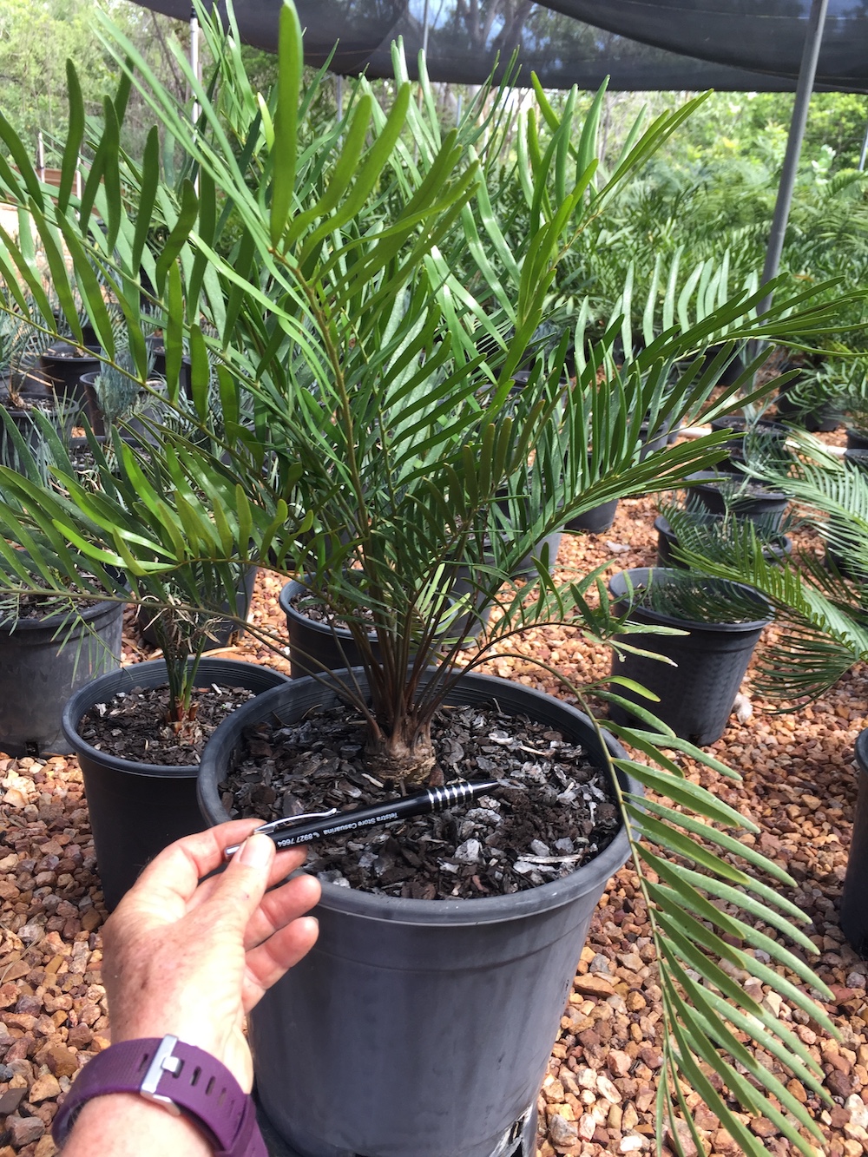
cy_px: 578
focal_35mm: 29
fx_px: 969
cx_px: 434
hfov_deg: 48.2
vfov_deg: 61.7
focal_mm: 4.15
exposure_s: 1/128
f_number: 2.2
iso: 32
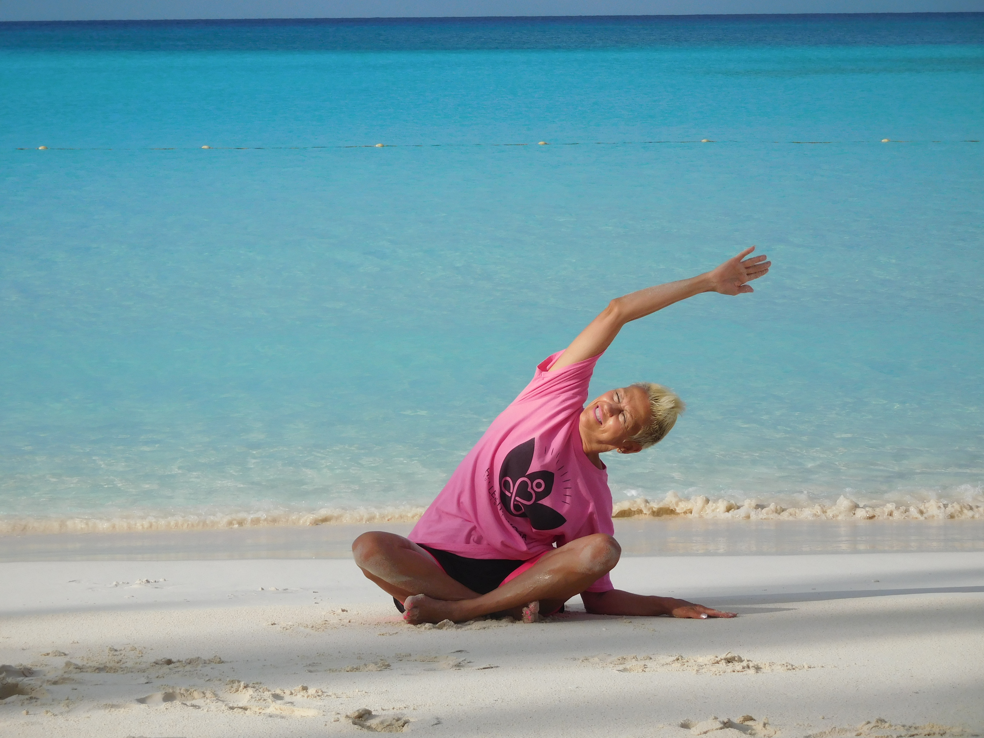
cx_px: 492
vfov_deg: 14.8
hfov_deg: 19.6
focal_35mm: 100
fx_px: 2843
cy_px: 369
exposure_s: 1/400
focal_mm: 17.8
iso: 125
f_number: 9.6
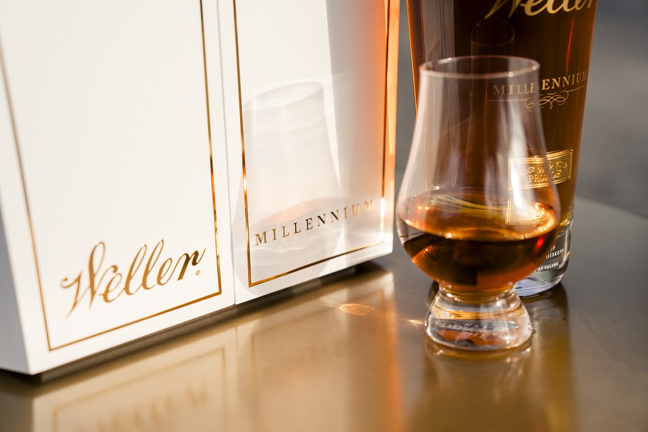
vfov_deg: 19.5
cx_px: 324
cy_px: 216
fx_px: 1260
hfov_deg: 28.8
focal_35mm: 70
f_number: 4.5
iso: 640
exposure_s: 1/2500
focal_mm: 70
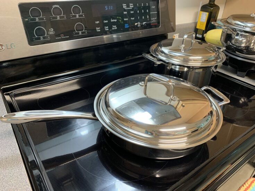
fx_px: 191
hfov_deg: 67.3
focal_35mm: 26
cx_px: 128
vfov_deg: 53.0
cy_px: 96
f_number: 1.8
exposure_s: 1/60
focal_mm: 4.25
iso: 250
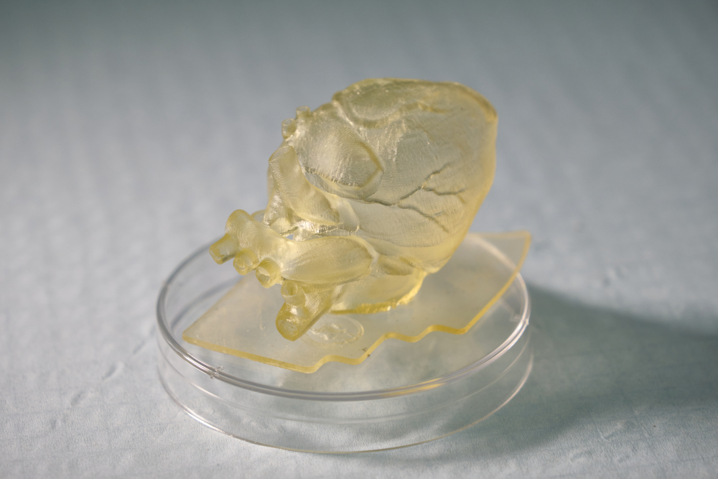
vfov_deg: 11.4
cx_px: 359
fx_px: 2394
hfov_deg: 17.1
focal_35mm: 120
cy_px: 240
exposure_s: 1/70
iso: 400
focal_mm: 80
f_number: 5.6
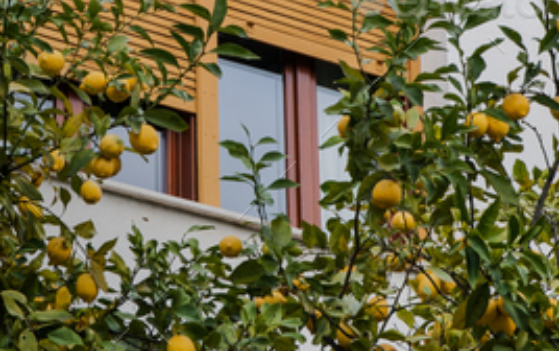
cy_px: 99
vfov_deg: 7.8
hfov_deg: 12.4
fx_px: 2562
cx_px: 131
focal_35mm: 168
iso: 500
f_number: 11
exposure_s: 1/100
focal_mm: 75
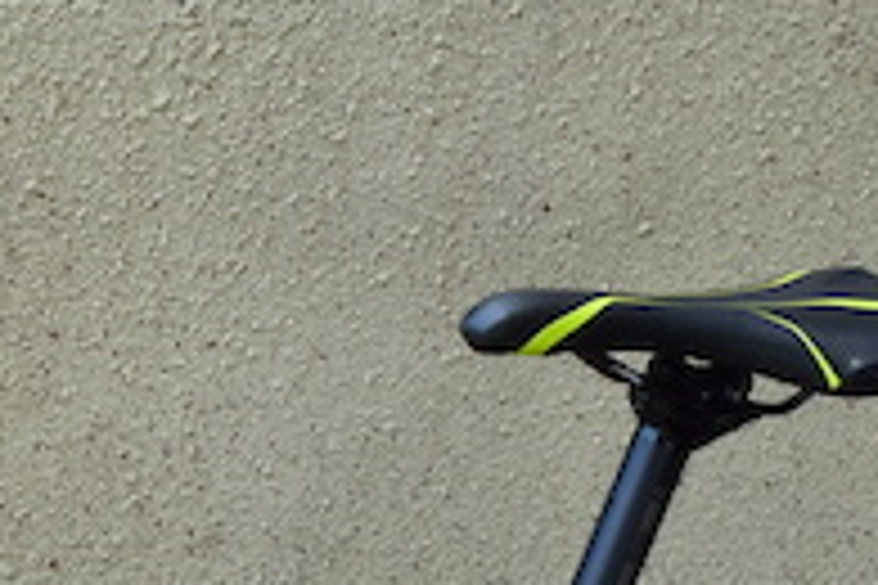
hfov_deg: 13.5
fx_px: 3609
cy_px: 1087
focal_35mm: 148
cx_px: -153
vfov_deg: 8.8
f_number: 4
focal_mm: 24
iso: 125
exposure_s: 1/125
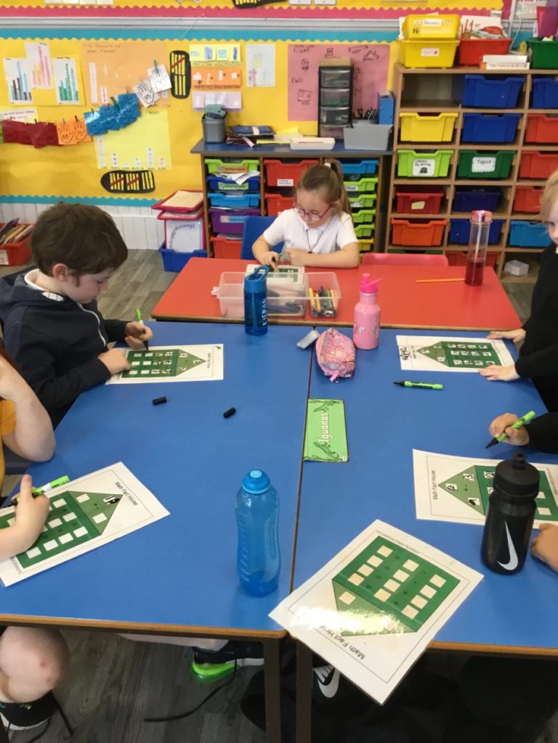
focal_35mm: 31
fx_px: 666
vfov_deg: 58.4
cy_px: 372
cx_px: 279
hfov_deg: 45.4
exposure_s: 1/33
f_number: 2.4
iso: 50
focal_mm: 3.3
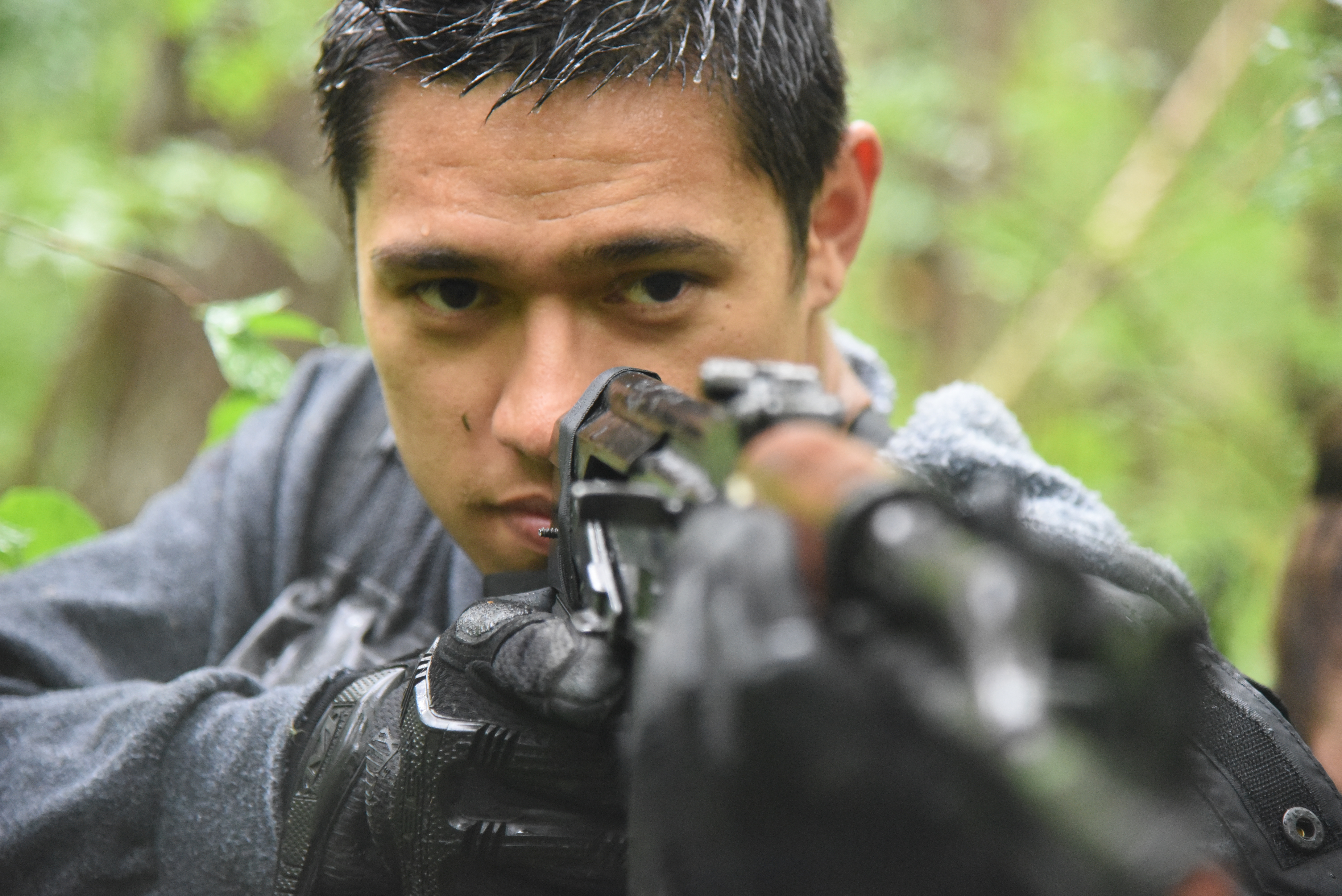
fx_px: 4176
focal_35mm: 112
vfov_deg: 12.2
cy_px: 448
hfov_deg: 18.3
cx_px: 671
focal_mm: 112
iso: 7200
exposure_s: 1/125
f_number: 4
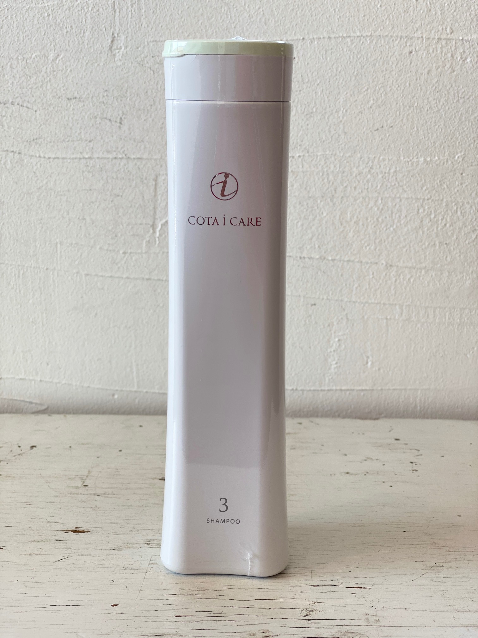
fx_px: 957
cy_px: 319
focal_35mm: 52
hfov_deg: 28.0
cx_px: 239
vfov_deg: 36.8
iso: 25
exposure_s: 1/120
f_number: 2
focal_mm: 6
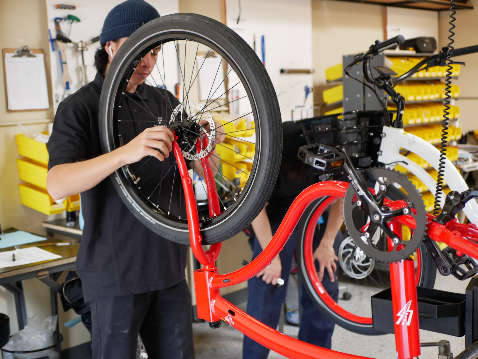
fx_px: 691
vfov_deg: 29.1
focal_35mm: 50
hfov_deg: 38.2
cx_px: 239
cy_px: 180
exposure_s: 1/80
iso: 200
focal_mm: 25
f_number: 2.2
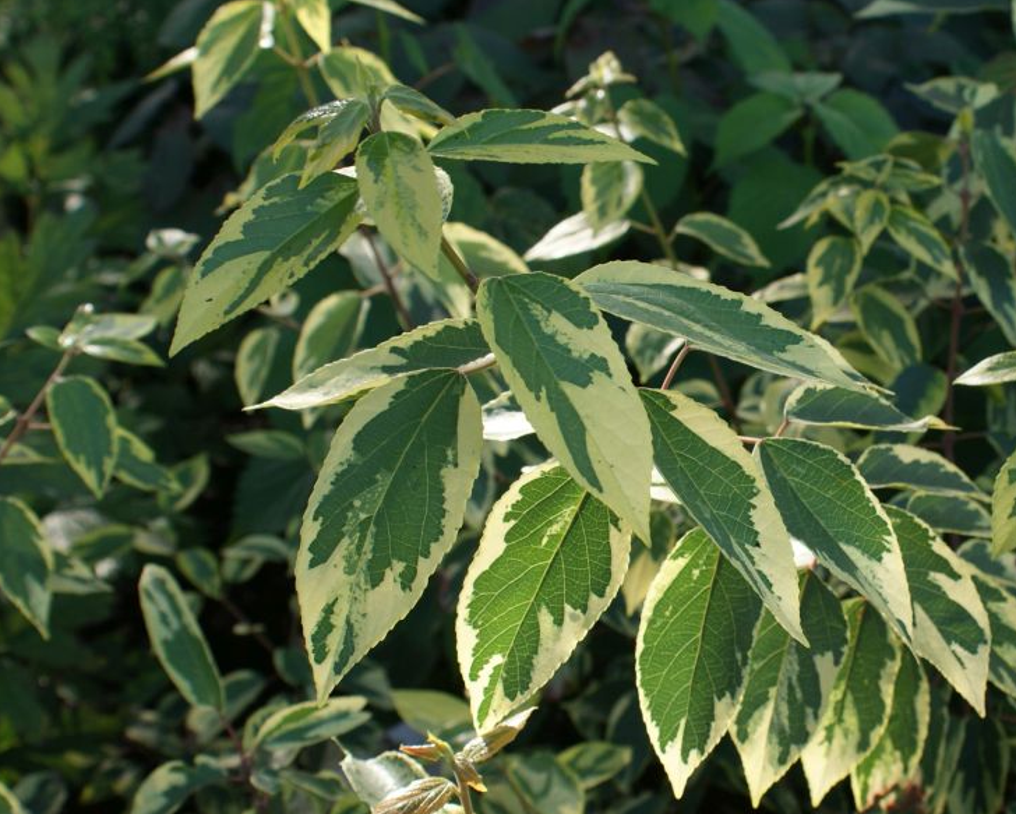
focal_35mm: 65
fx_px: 1955
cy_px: 458
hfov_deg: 28.7
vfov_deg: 23.5
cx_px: 766
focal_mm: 28
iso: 100
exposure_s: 1/60
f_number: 7.1
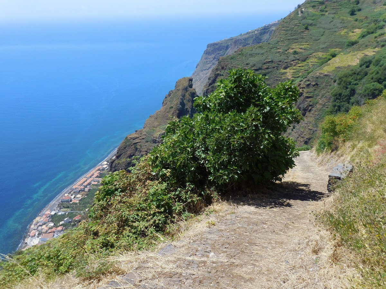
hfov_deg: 55.4
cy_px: 144
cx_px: 193
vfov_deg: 42.9
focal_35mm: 33
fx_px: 368
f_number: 3.7
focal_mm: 5.9
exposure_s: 1/800
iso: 125
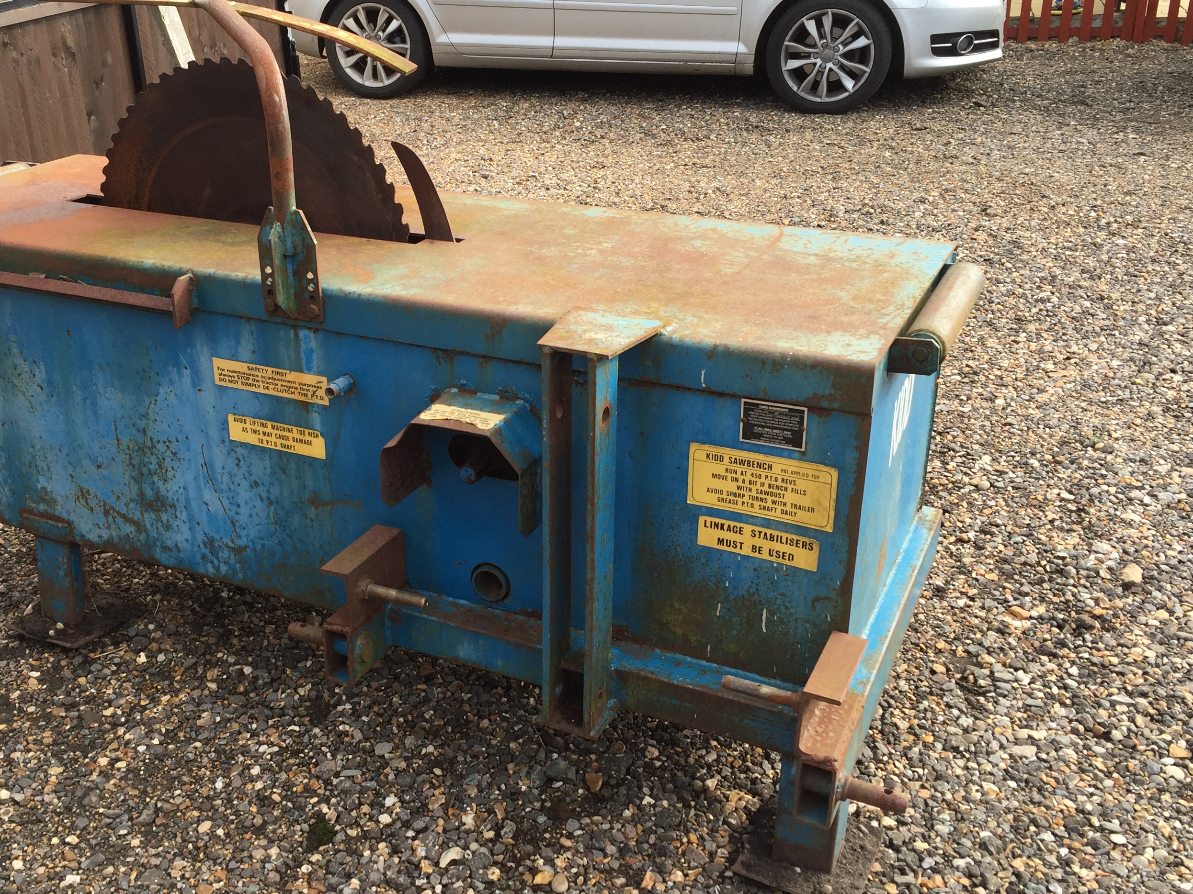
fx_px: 1310
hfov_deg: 48.6
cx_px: 467
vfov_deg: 37.7
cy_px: 435
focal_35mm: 38
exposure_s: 1/391
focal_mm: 4.15
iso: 32
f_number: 2.2
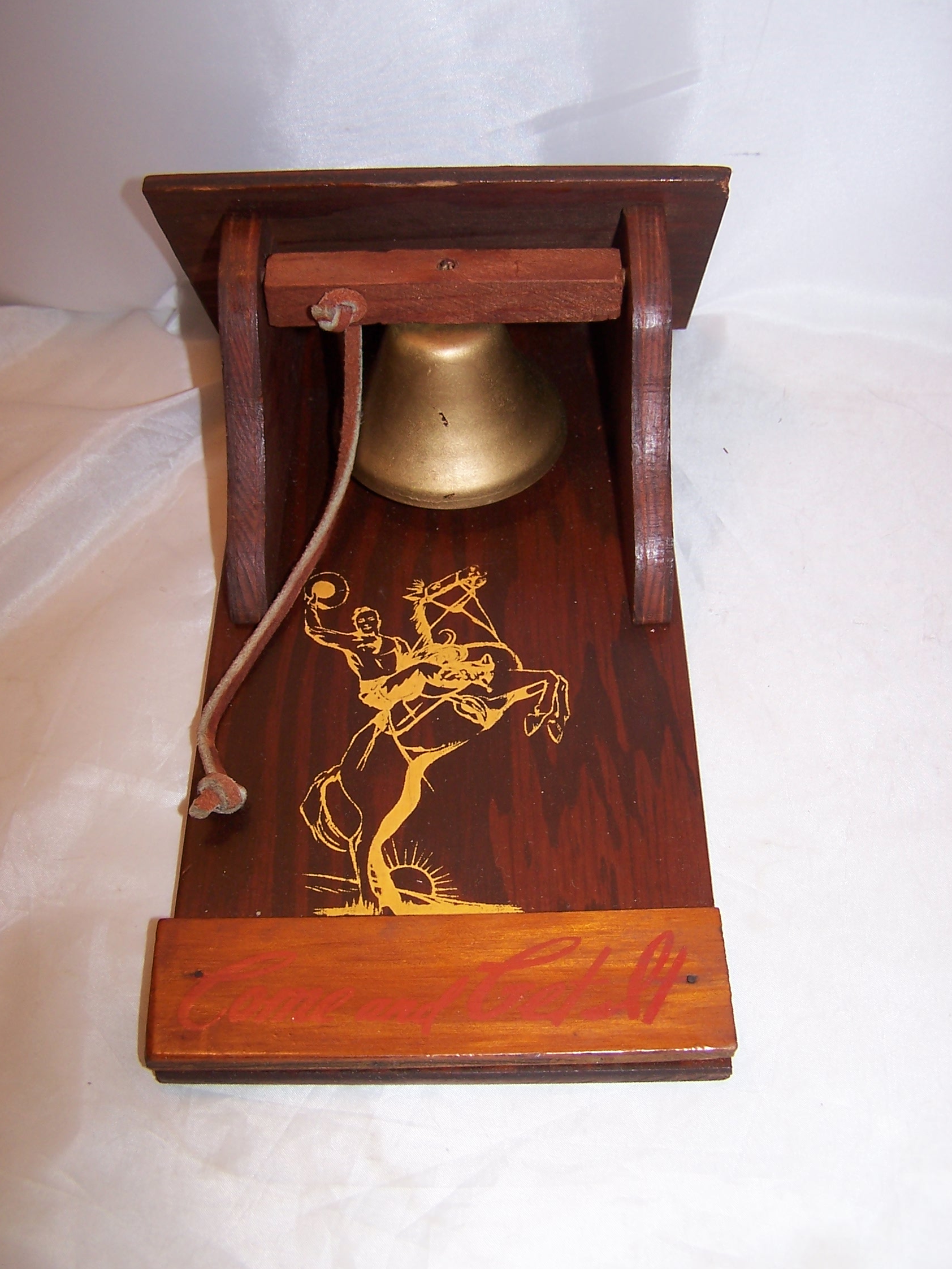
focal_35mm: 39
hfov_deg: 36.8
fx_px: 1430
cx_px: 466
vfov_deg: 47.9
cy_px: 647
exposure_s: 1/60
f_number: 2.8
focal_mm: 6.3
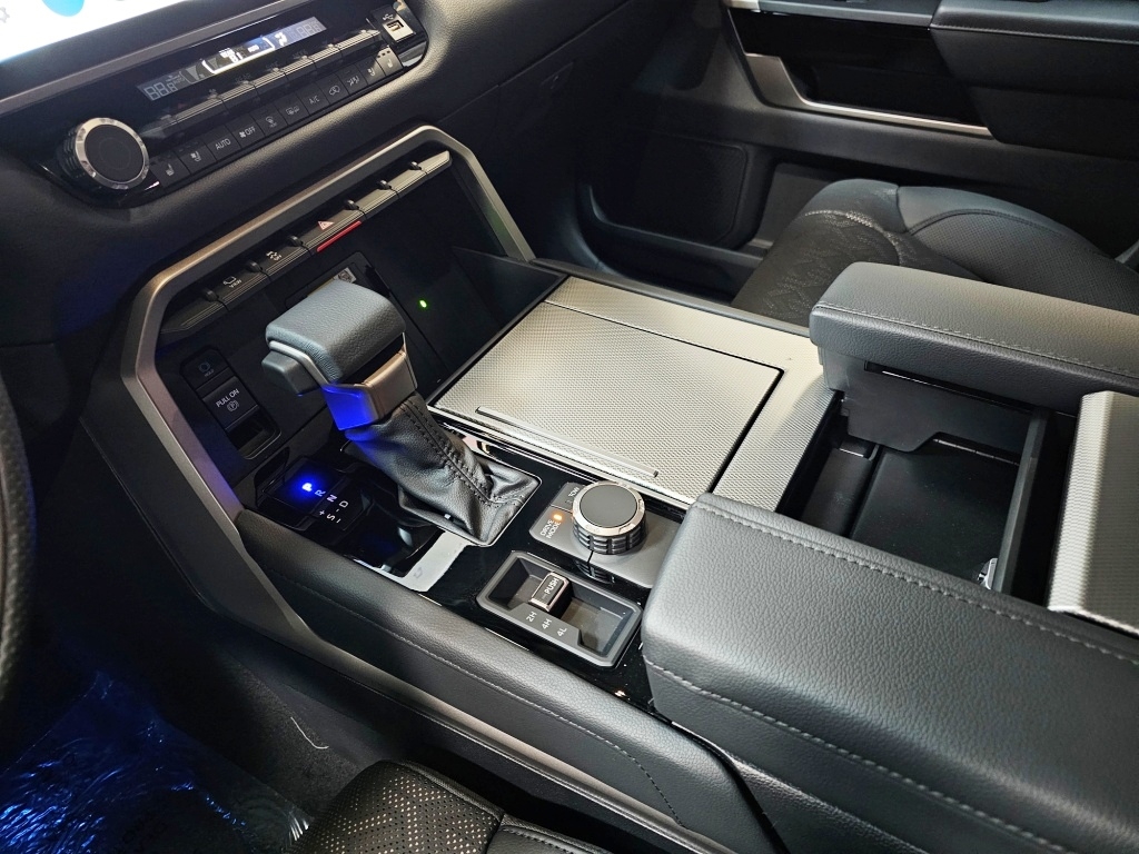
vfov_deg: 58.9
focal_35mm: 23
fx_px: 757
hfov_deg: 73.9
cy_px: 427
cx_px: 570
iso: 800
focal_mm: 6.3
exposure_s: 1/25
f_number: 1.7
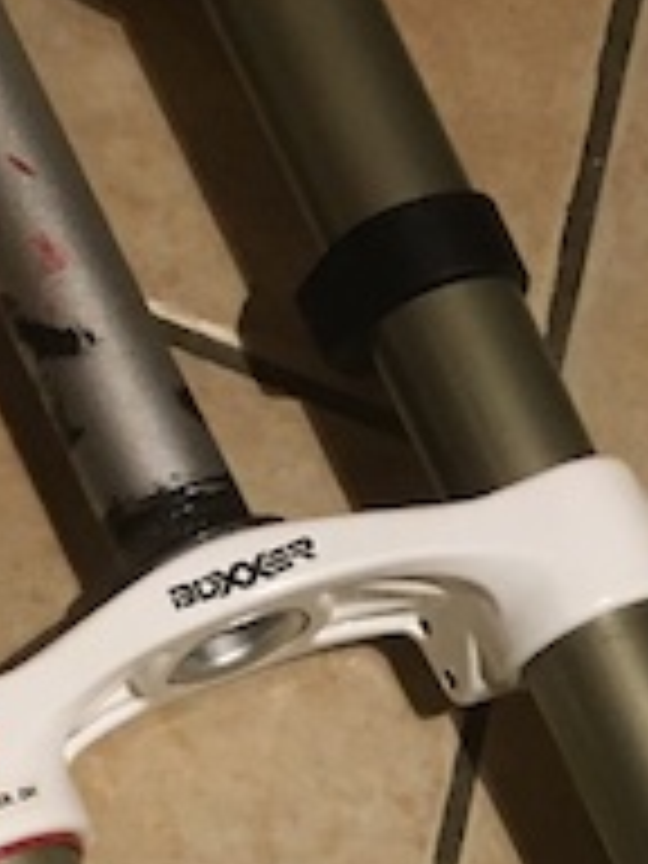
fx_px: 3020
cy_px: 1548
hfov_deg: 12.0
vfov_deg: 14.4
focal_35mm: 121
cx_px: 742
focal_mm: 4.15
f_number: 2.2
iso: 160
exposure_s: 1/33
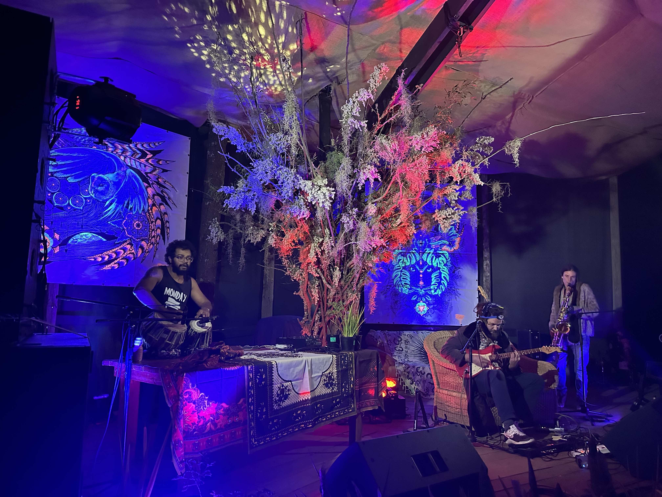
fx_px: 459
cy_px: 248
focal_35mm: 24
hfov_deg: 71.6
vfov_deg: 56.8
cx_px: 331
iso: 1000
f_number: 1.78
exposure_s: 1/39
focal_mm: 6.86
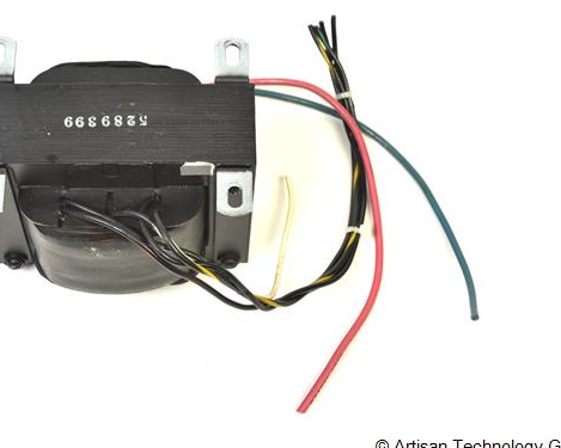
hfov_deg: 26.4
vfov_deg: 21.3
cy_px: 220
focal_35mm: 72
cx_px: 249
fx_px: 1195
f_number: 13
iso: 200
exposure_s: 1/200
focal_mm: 40
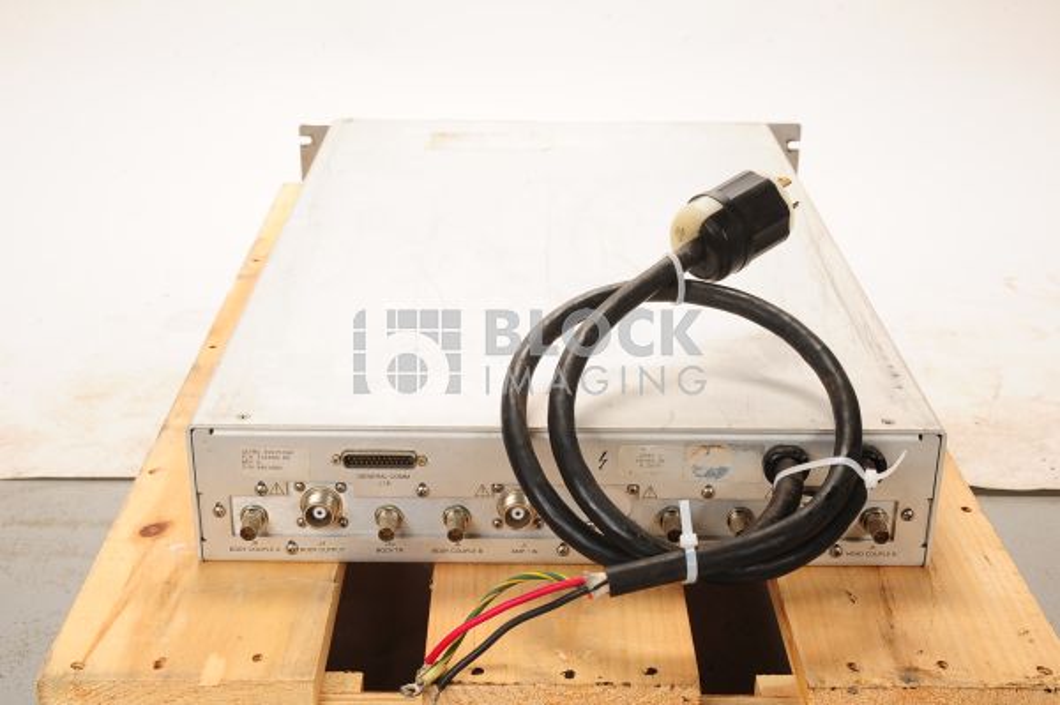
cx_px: 530
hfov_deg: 39.6
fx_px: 1471
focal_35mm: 50
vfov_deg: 26.9
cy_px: 352
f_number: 13
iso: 320
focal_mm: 50
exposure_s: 1/160
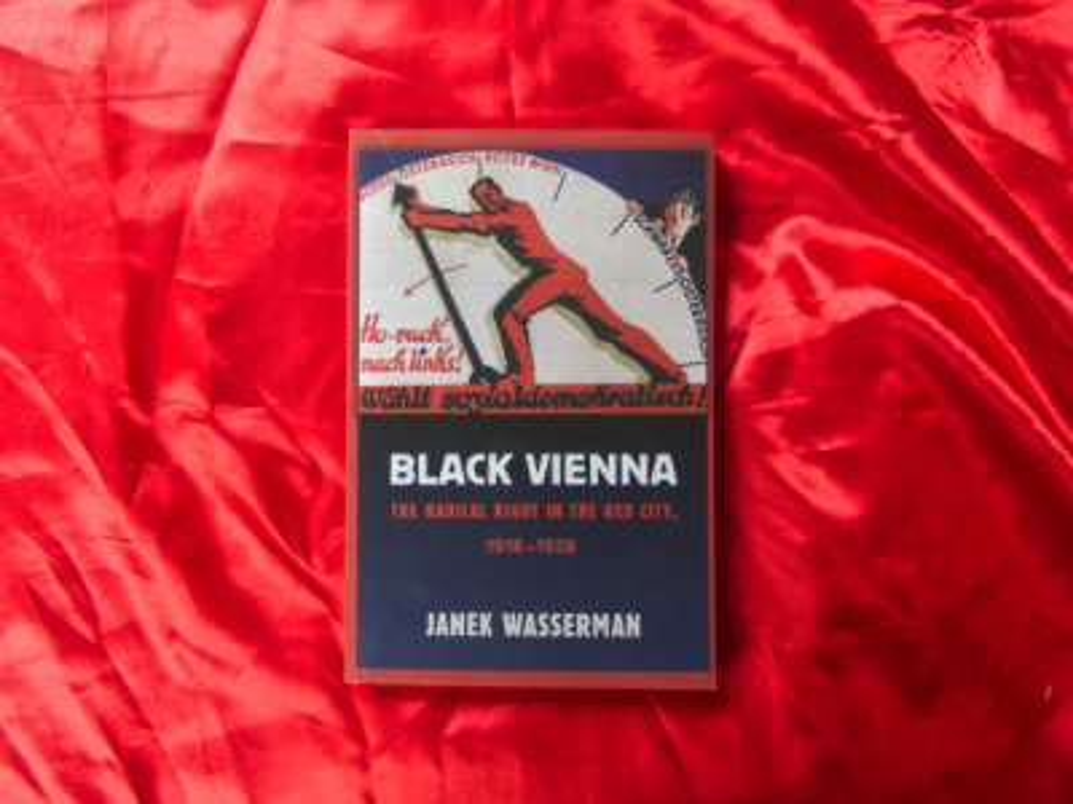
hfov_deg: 69.4
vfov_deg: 54.9
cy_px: 402
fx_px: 775
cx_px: 536
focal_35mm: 25
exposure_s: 1/60
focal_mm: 4.5
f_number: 2.8
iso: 200
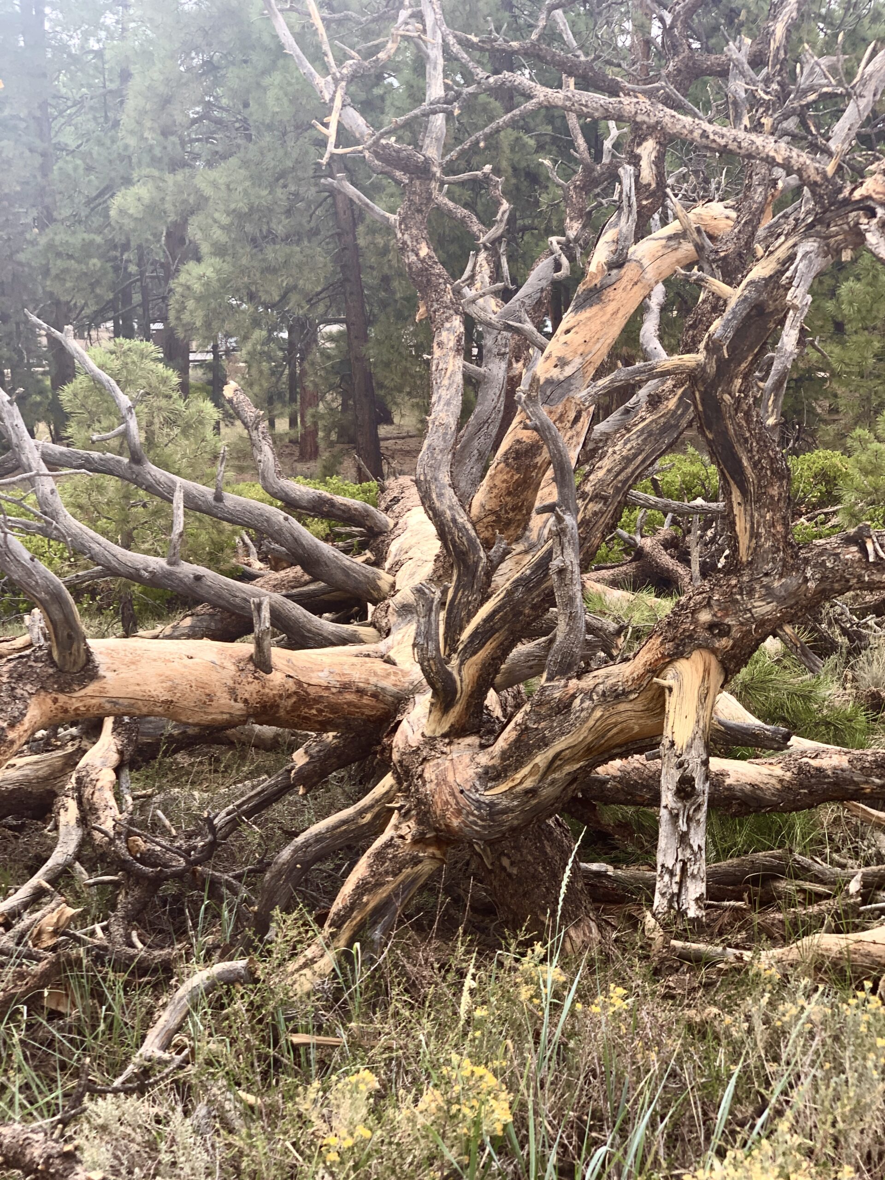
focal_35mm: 52
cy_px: 590
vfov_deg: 36.8
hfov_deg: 28.0
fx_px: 1773
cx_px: 442
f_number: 2.4
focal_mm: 6
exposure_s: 1/119
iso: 16
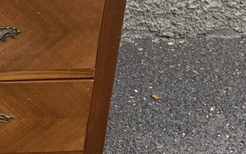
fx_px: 798
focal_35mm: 119
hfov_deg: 15.8
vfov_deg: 10.8
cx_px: -145
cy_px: -23
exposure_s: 1/903
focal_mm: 4.25
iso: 25
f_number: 1.8
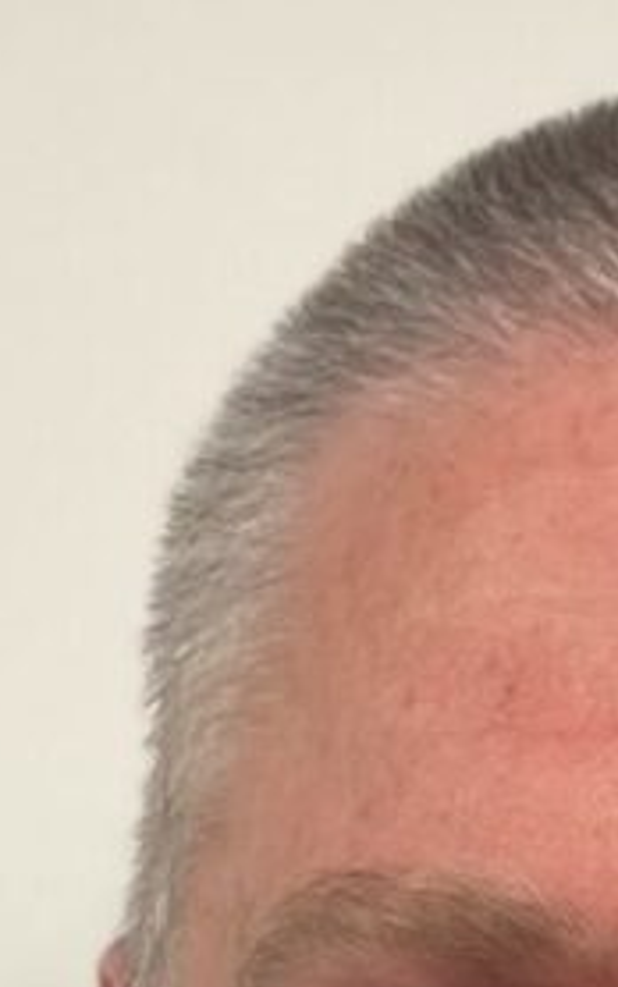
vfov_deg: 9.4
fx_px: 5465
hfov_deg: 6.5
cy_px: 2237
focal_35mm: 203
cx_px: 625
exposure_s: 1/120
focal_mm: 4.2
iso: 80
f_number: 1.6
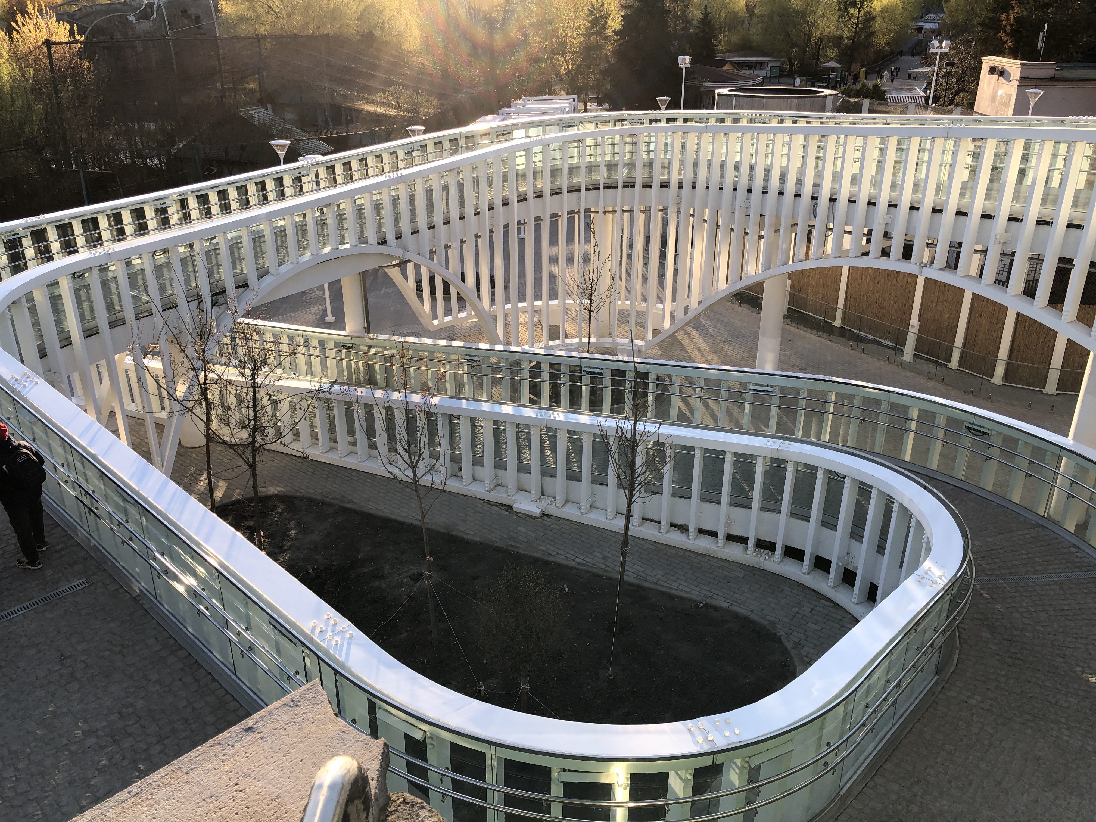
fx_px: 887
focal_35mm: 28
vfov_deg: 49.7
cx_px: 548
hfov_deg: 63.4
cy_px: 411
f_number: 1.8
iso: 20
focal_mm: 4
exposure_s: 1/480
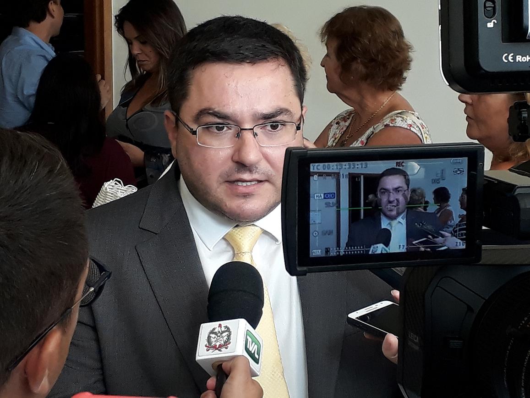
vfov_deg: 51.4
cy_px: 199
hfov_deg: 65.3
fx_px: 413
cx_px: 265
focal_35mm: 27
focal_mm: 3.6
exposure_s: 1/120
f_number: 1.9
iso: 80
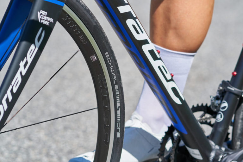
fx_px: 861
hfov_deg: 16.1
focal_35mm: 128
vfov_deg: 10.8
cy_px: 81
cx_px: 122
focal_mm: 85
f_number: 4.5
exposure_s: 1/640
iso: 125
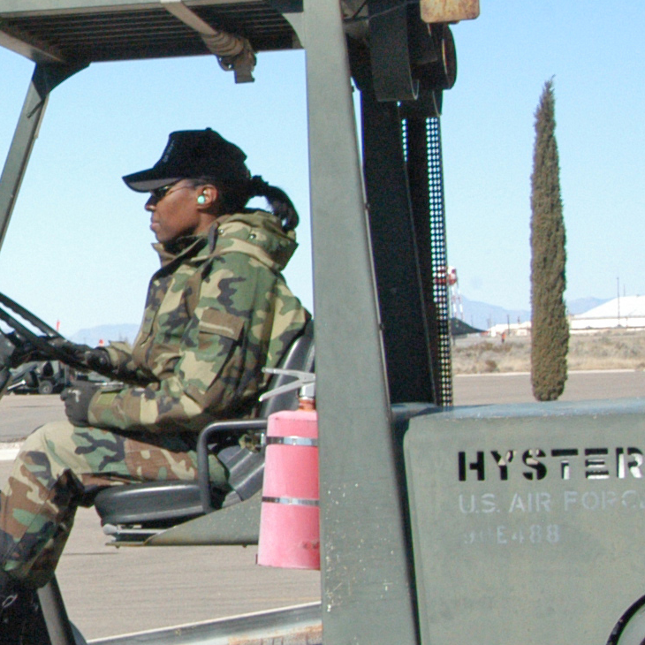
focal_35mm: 147
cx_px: -497
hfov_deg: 11.1
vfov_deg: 11.9
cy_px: 258
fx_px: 3099
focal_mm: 28
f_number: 14
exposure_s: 1/750
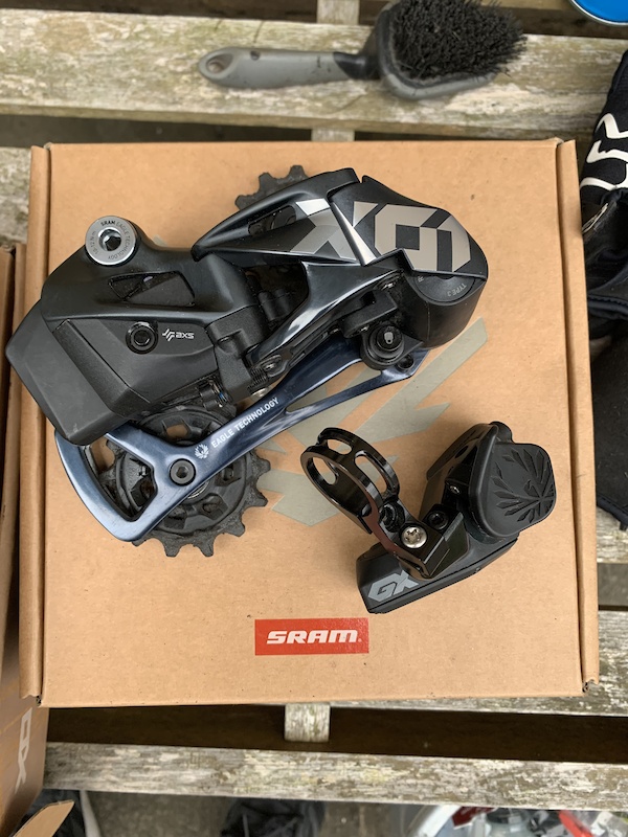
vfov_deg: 67.3
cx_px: 314
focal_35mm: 26
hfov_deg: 53.1
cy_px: 418
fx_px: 629
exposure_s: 1/121
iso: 80
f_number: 1.8
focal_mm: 4.25
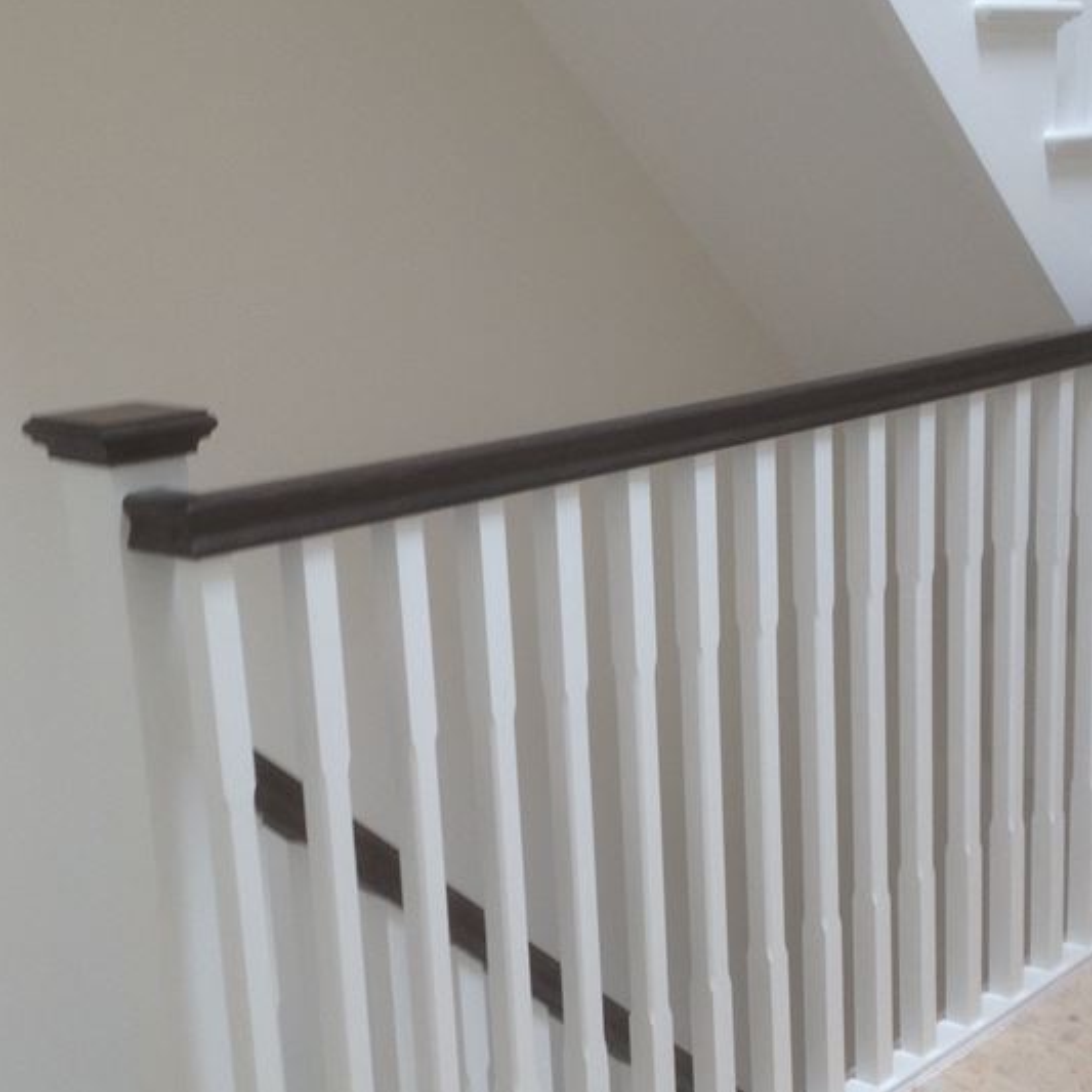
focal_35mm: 58
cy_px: 590
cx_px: 563
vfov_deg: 29.5
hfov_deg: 29.6
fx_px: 2070
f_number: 2.4
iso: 50
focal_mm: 4.28
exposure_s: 1/30
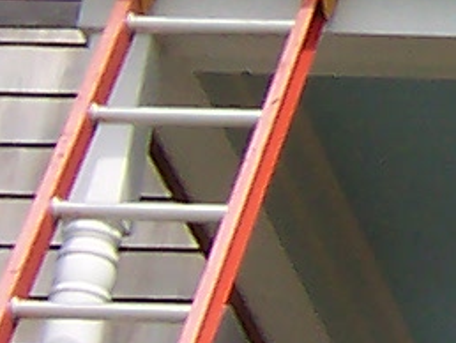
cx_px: 1789
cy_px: -288
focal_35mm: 527
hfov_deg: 3.6
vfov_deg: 2.8
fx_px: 6949
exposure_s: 1/500
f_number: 4.8
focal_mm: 10.4
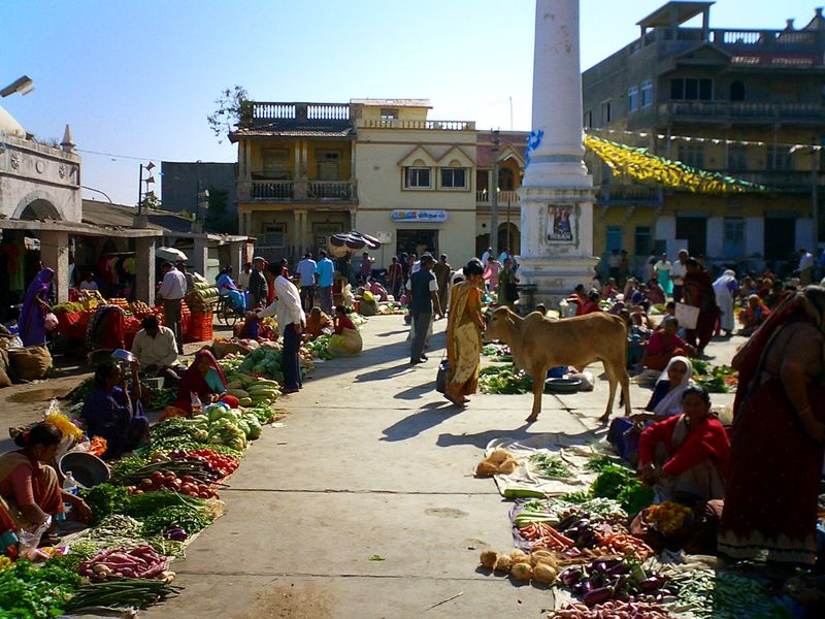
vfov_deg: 38.7
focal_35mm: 37
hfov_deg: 50.1
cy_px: 310
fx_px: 882
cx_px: 412
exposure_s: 1/1000
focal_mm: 5.6
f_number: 3.5
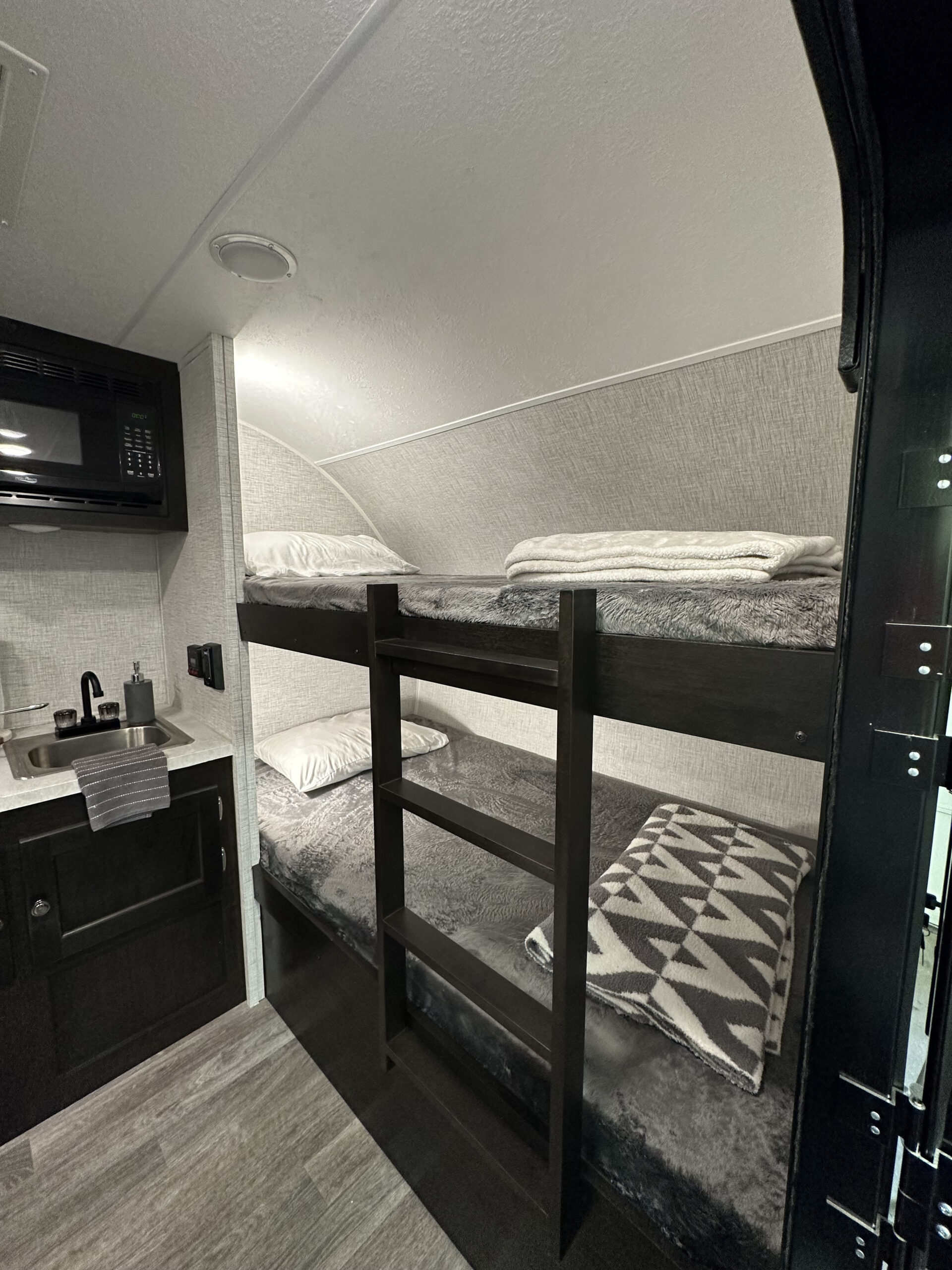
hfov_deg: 85.7
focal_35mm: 14
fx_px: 513
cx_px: 476
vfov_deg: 102.1
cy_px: 635
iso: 200
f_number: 2.2
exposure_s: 1/60
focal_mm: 2.22
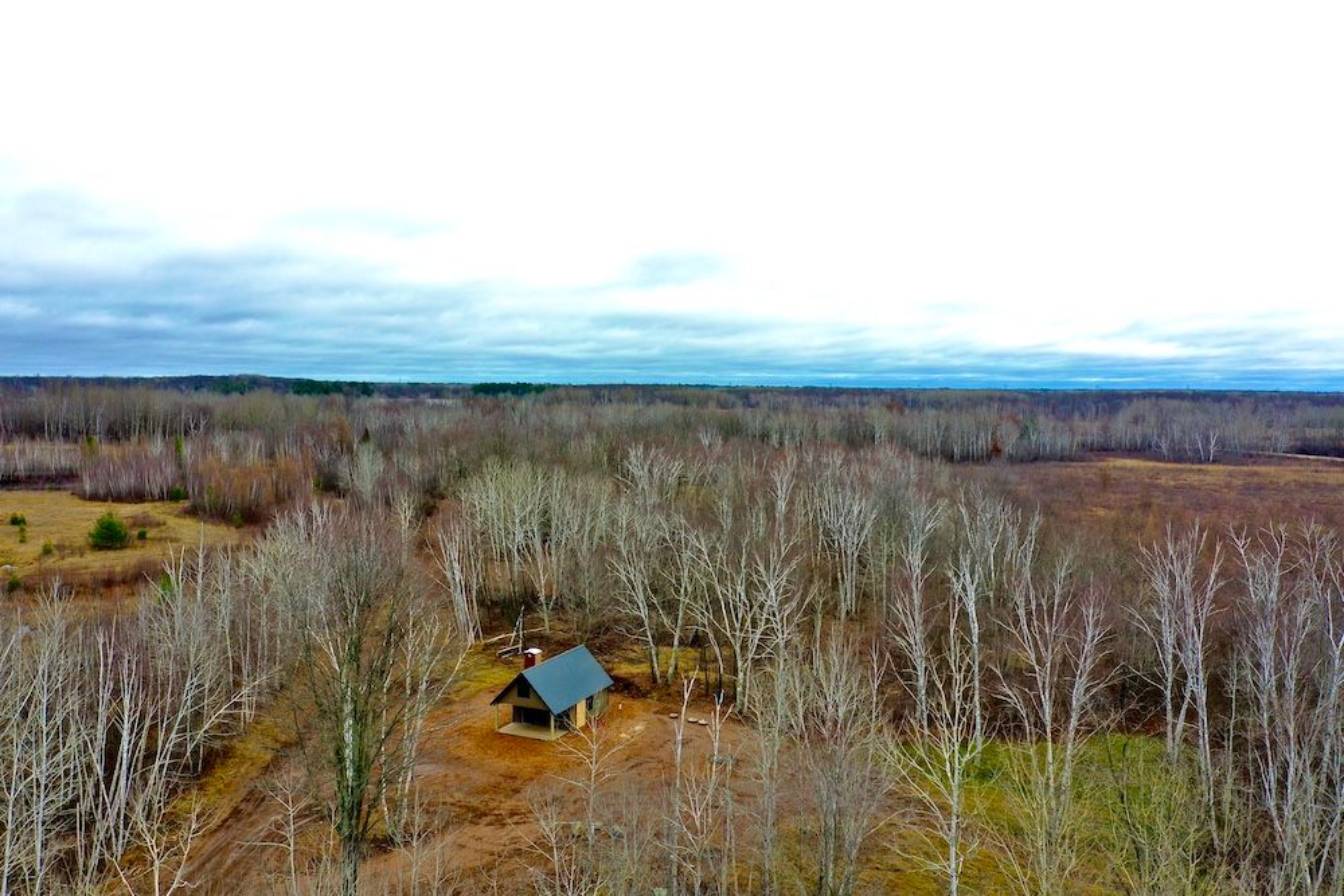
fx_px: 1045
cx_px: 672
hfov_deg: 65.5
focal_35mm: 28
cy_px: 448
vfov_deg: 46.4
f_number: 4.5
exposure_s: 1/160
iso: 100
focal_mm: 10.26
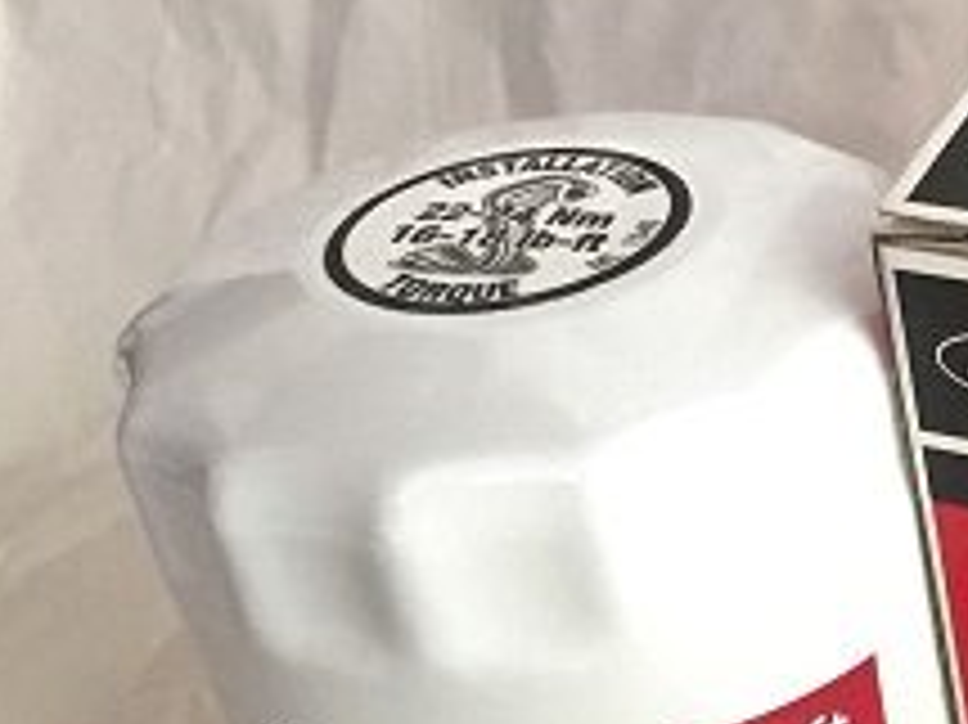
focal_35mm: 81
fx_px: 2264
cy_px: 751
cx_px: 1180
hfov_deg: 22.2
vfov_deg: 17.7
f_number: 2.2
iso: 250
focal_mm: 4.15
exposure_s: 1/20
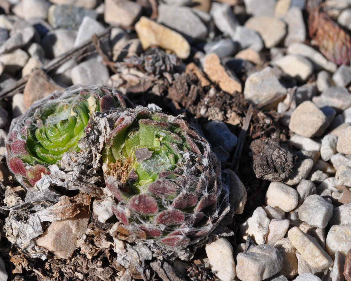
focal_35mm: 109
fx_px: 1129
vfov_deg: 14.2
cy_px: 136
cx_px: 160
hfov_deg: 17.7
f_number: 10
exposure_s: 1/400
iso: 200
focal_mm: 55
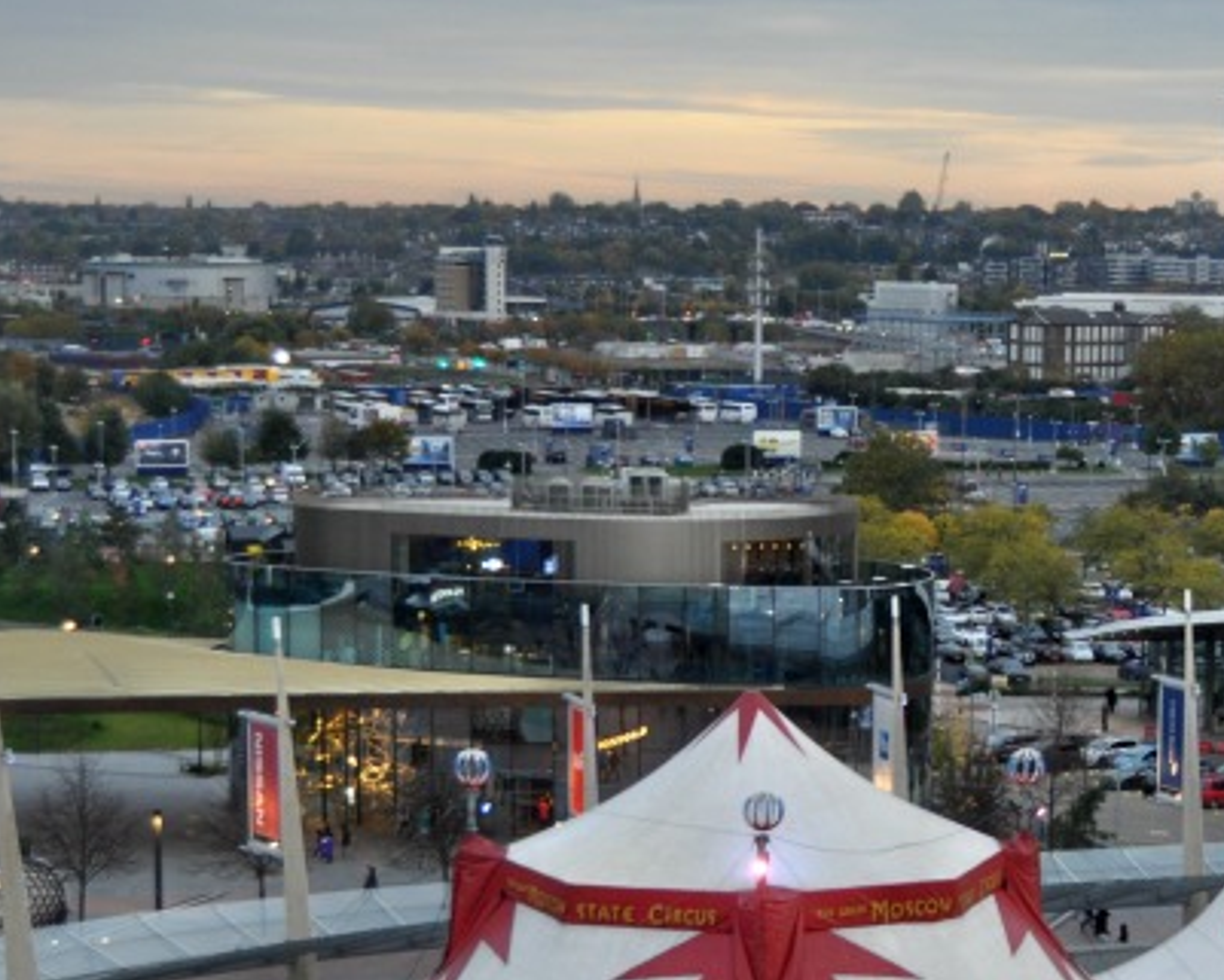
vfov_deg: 15.4
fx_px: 3587
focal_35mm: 99
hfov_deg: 19.2
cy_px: 797
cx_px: 907
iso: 320
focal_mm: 31
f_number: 4.2
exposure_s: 1/60
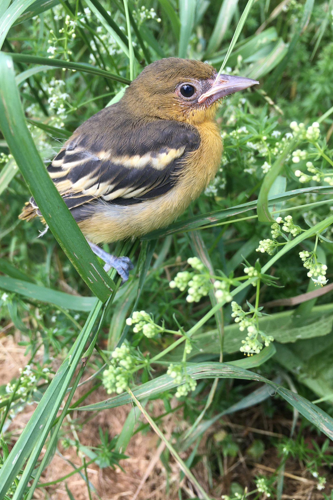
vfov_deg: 60.3
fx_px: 430
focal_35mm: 31
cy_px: 243
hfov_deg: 42.3
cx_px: 151
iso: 25
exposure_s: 1/188
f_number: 2.2
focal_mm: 4.15
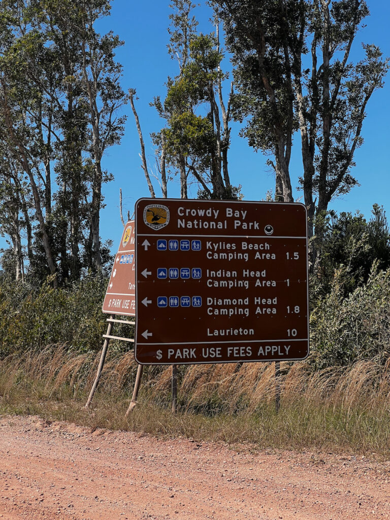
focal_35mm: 77
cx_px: 195
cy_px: 260
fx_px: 1157
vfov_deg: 25.3
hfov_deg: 19.1
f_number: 2.8
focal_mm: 9
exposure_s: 1/490
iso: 32
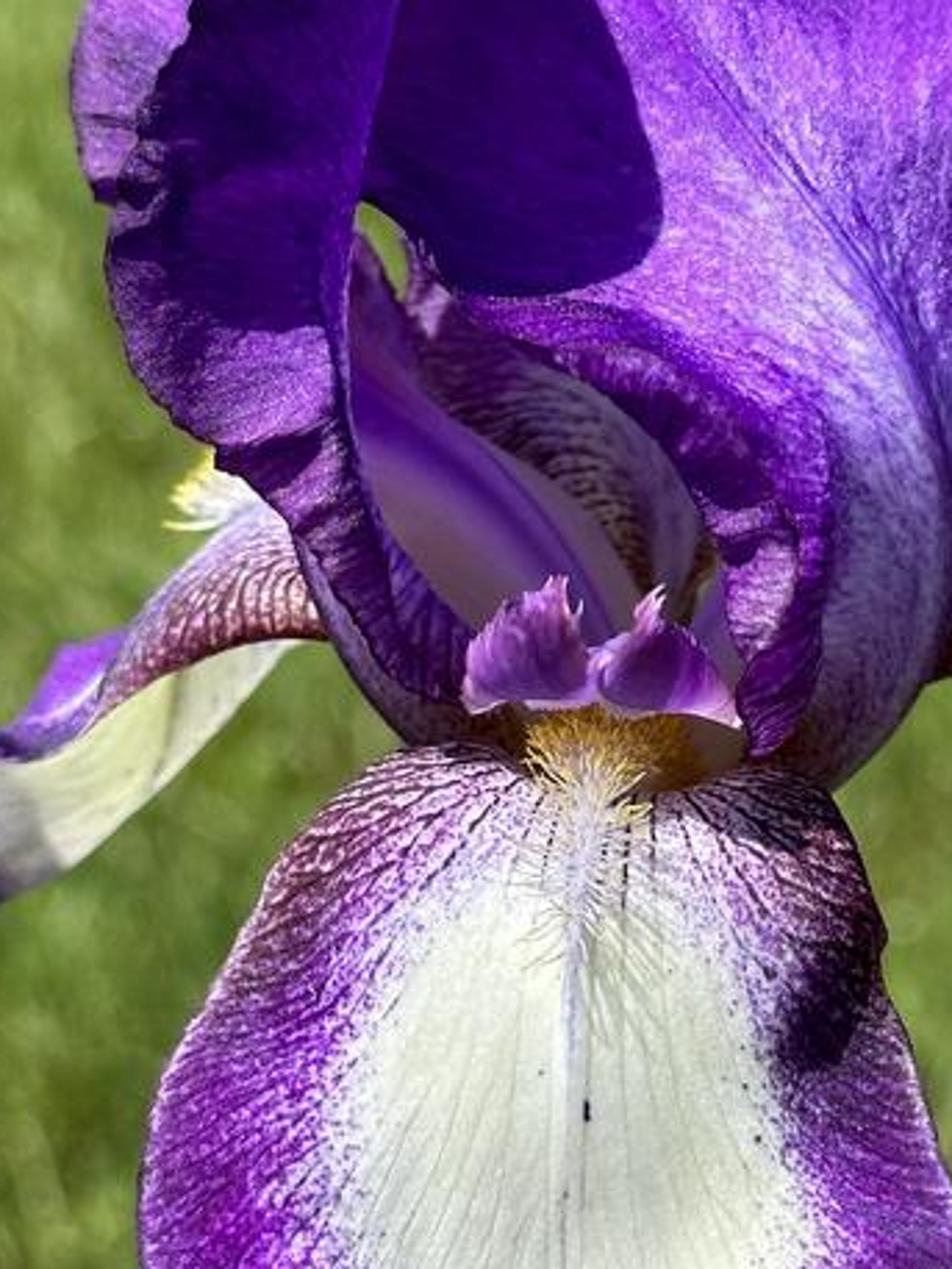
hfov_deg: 14.1
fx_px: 3848
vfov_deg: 18.7
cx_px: 624
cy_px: 580
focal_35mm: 105
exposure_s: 1/2597
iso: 64
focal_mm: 6.86
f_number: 1.78
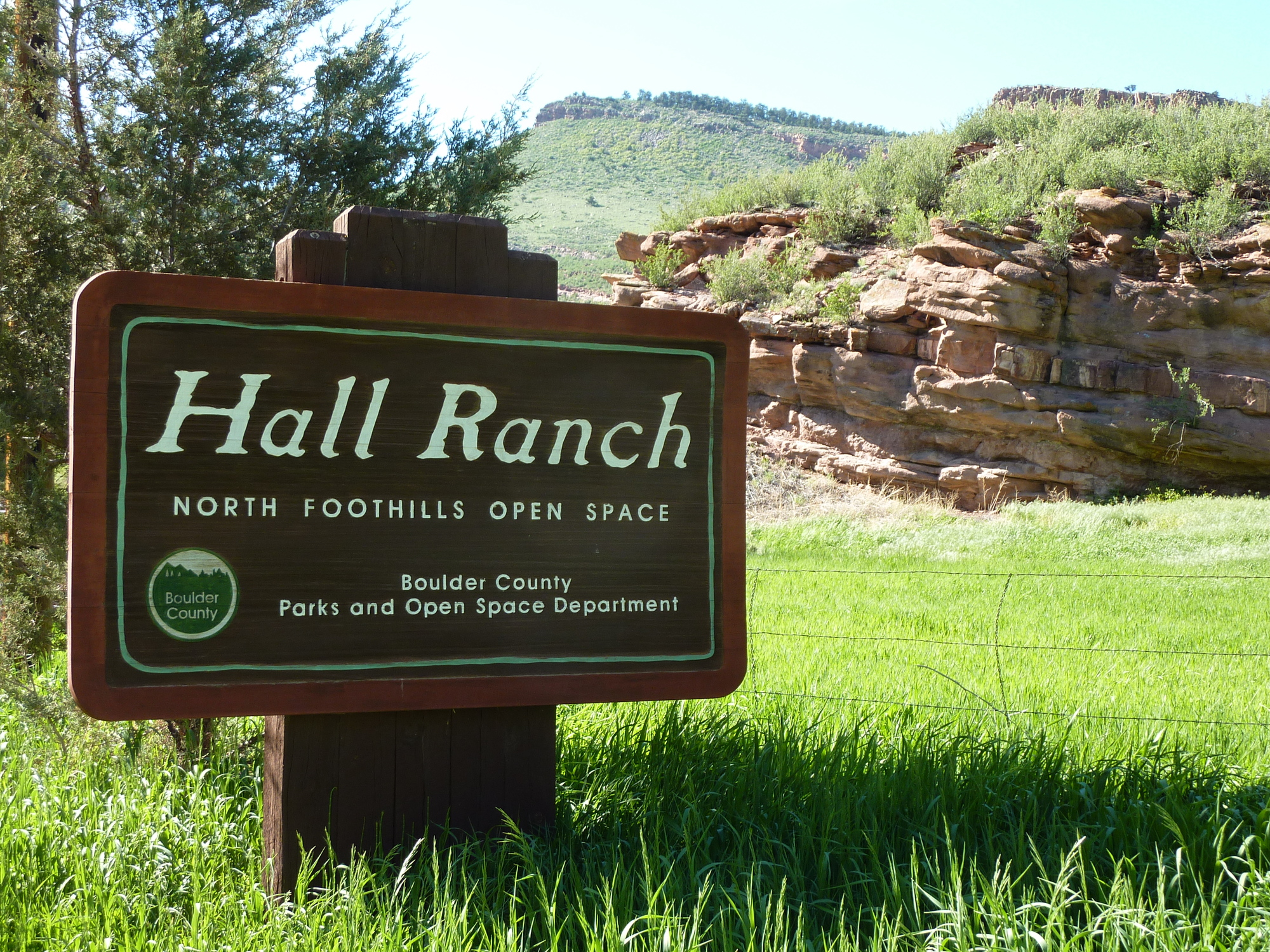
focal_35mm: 48
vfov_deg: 30.3
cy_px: 476
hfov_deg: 39.7
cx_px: 635
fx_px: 1761
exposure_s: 1/125
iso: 80
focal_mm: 7.9
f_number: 4
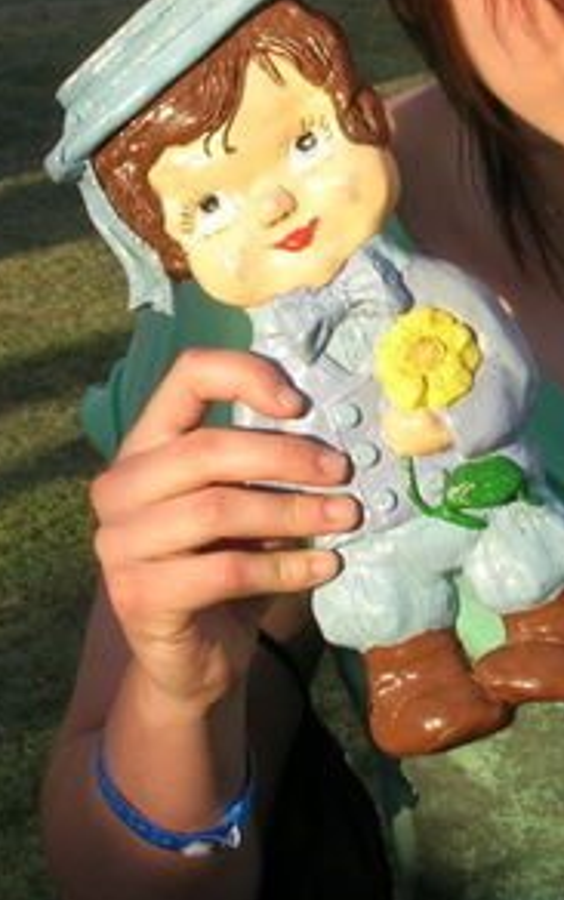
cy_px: 331
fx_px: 3755
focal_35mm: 153
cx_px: 667
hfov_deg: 8.5
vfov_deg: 13.7
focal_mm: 11
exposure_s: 1/118
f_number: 6.4
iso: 50
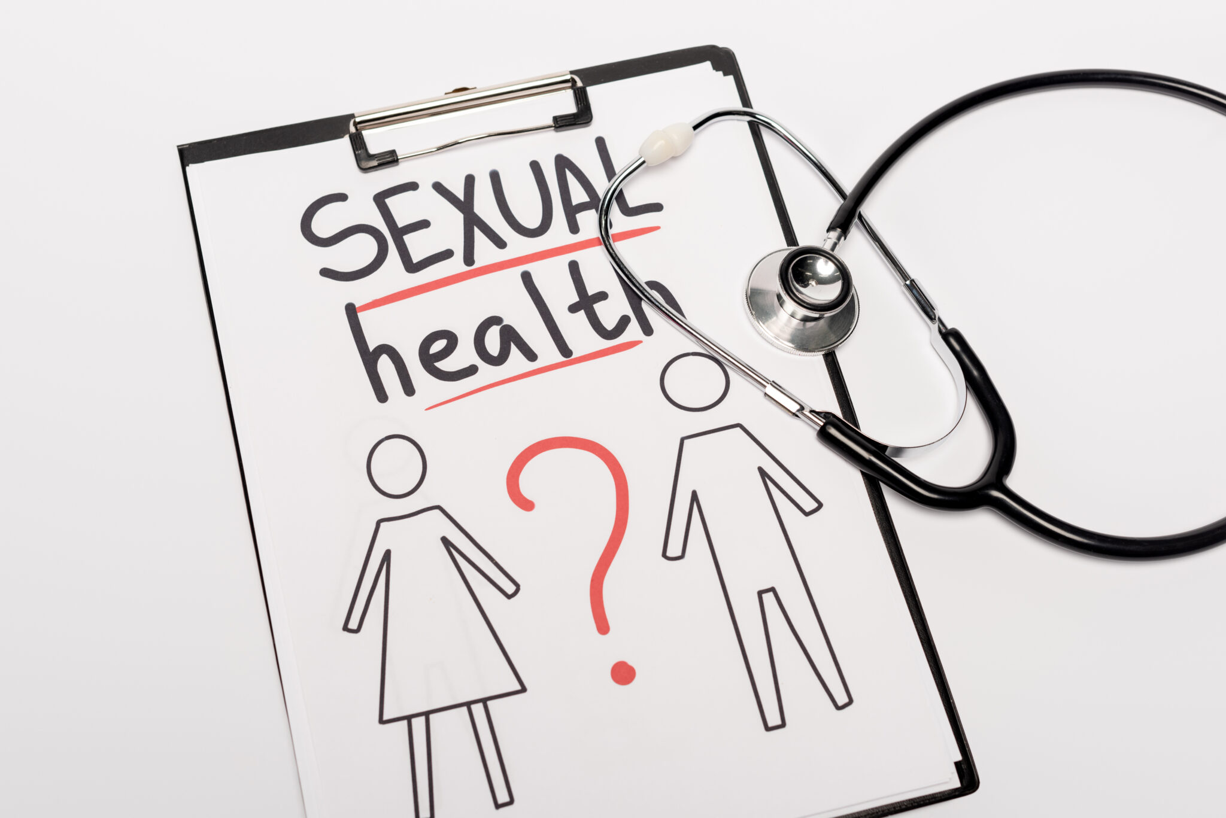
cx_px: 613
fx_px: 1703
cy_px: 409
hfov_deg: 39.6
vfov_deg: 27.0
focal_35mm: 50
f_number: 5.6
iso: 80
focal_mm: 50
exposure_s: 1/160
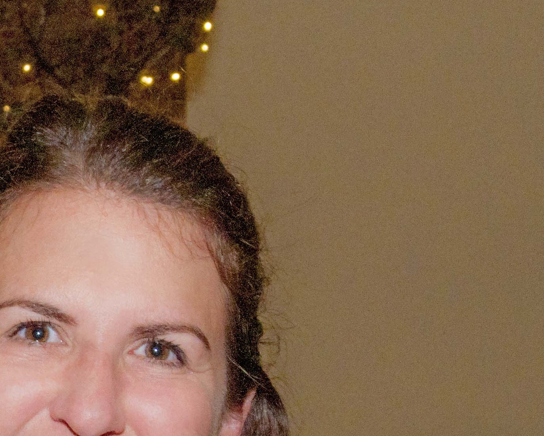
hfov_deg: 11.2
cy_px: 439
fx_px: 2689
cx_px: -184
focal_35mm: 167
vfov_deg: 9.2
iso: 400
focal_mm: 38
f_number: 10
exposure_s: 1/100
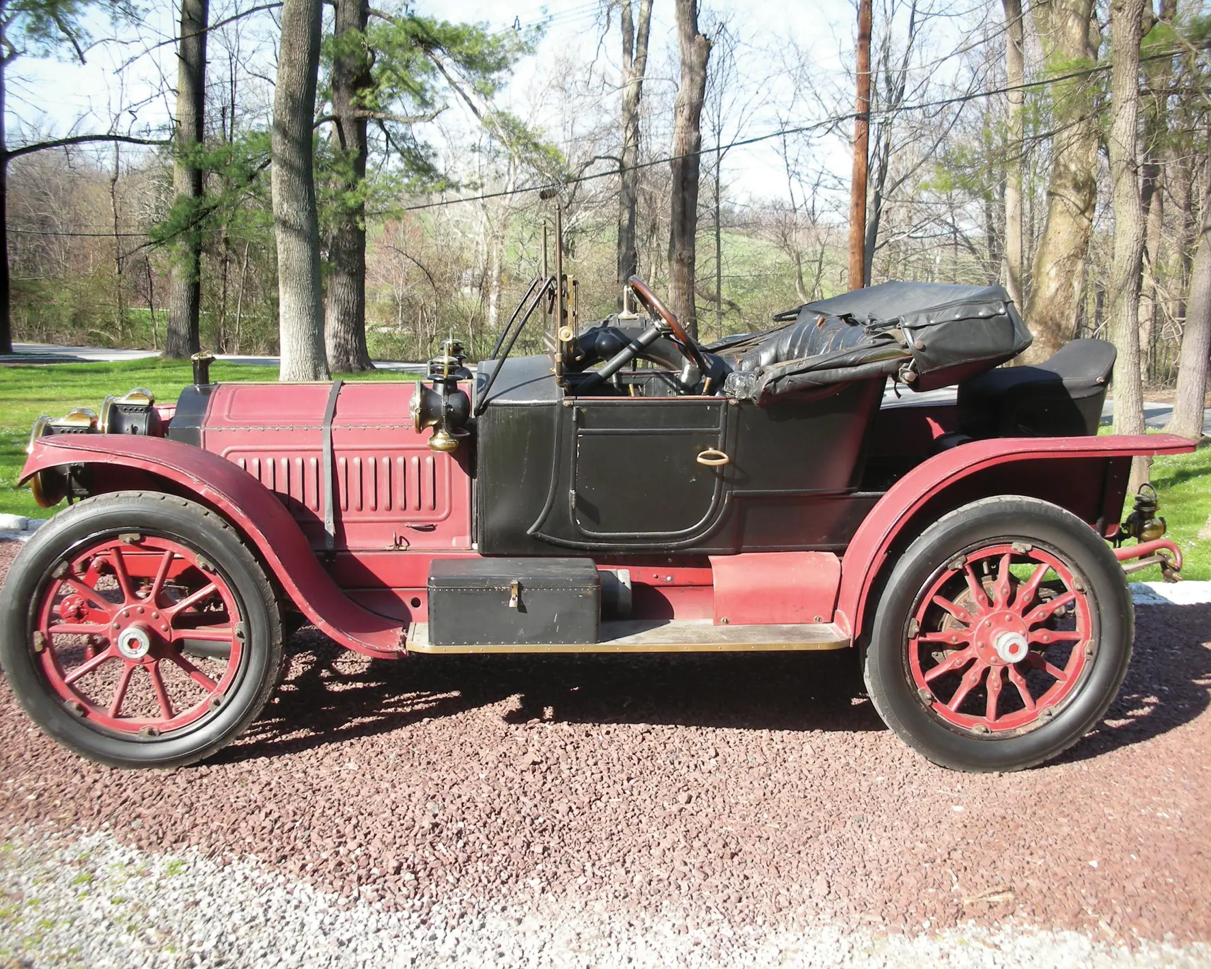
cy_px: 491
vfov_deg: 40.1
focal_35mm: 37
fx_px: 1326
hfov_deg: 49.1
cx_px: 611
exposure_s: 1/177
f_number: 2.8
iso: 50
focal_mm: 5.8
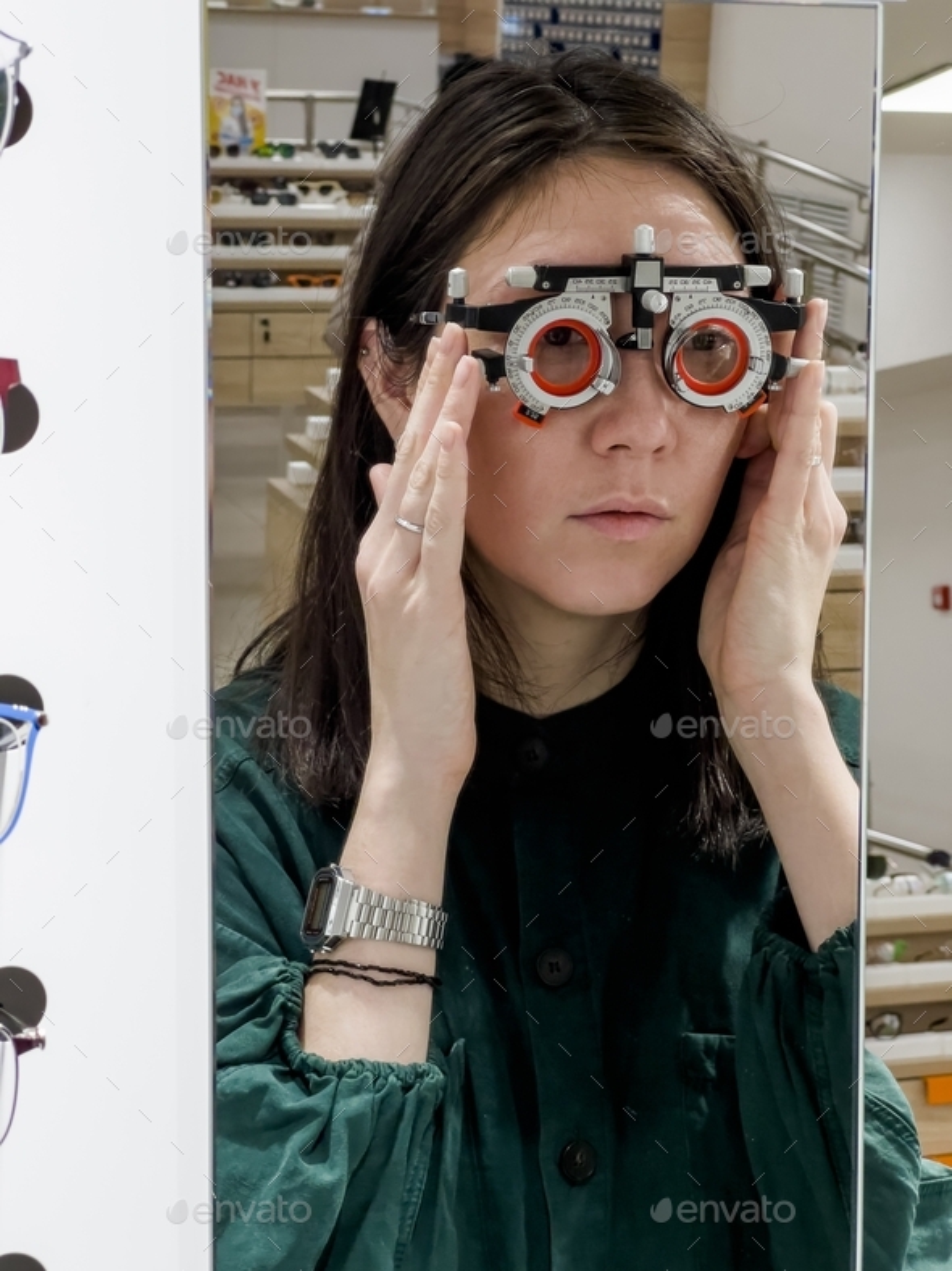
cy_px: 636
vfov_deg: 25.3
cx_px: 476
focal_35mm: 77
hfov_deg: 19.1
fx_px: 2824
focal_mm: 9
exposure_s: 1/100
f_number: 2.8
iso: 250
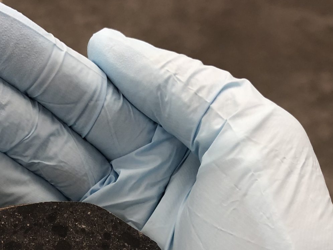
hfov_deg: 26.5
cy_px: 277
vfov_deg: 19.5
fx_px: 693
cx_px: 59
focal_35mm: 72
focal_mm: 3.99
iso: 25
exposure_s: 1/30
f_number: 1.8
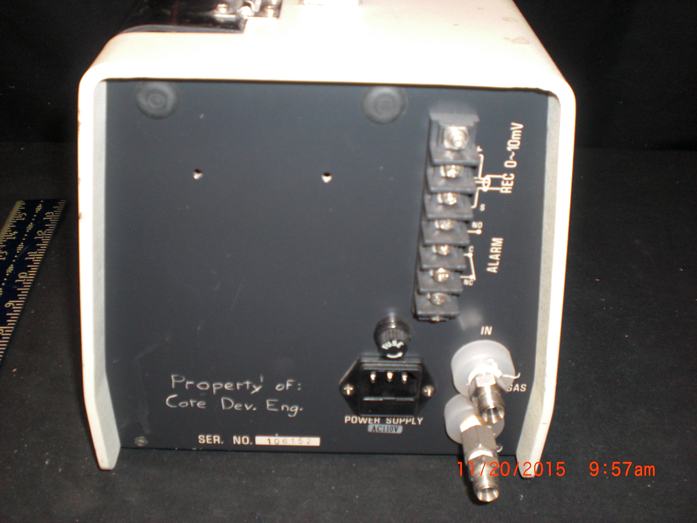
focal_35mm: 38
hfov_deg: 49.0
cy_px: 262
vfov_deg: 37.7
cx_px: 348
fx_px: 765
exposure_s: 1/60
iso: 200
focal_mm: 6.3
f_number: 3.1
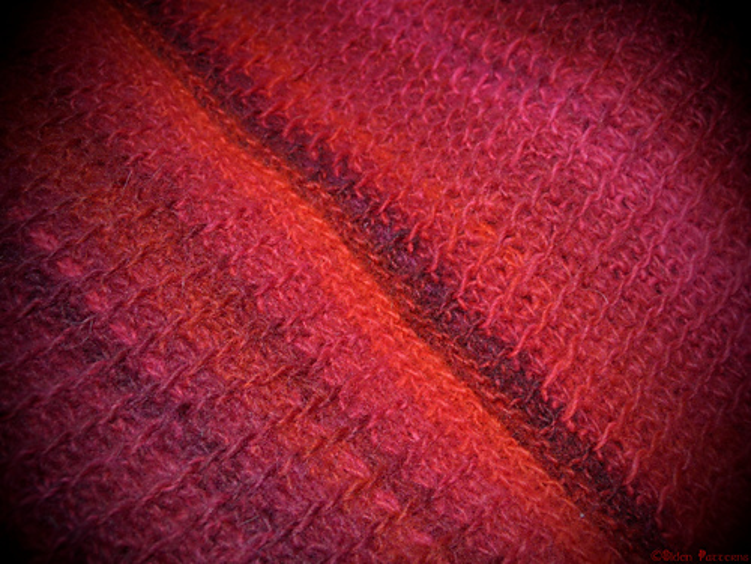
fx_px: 1106
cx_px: 376
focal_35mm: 51
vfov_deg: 28.6
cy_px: 282
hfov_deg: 37.5
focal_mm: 9.2
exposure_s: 1/60
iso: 125
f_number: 3.2
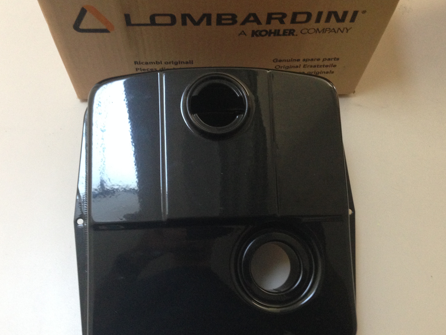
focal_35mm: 37
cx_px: 228
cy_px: 183
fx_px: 477
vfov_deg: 38.6
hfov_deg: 50.1
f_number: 2.4
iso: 250
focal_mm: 4.12
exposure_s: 1/20
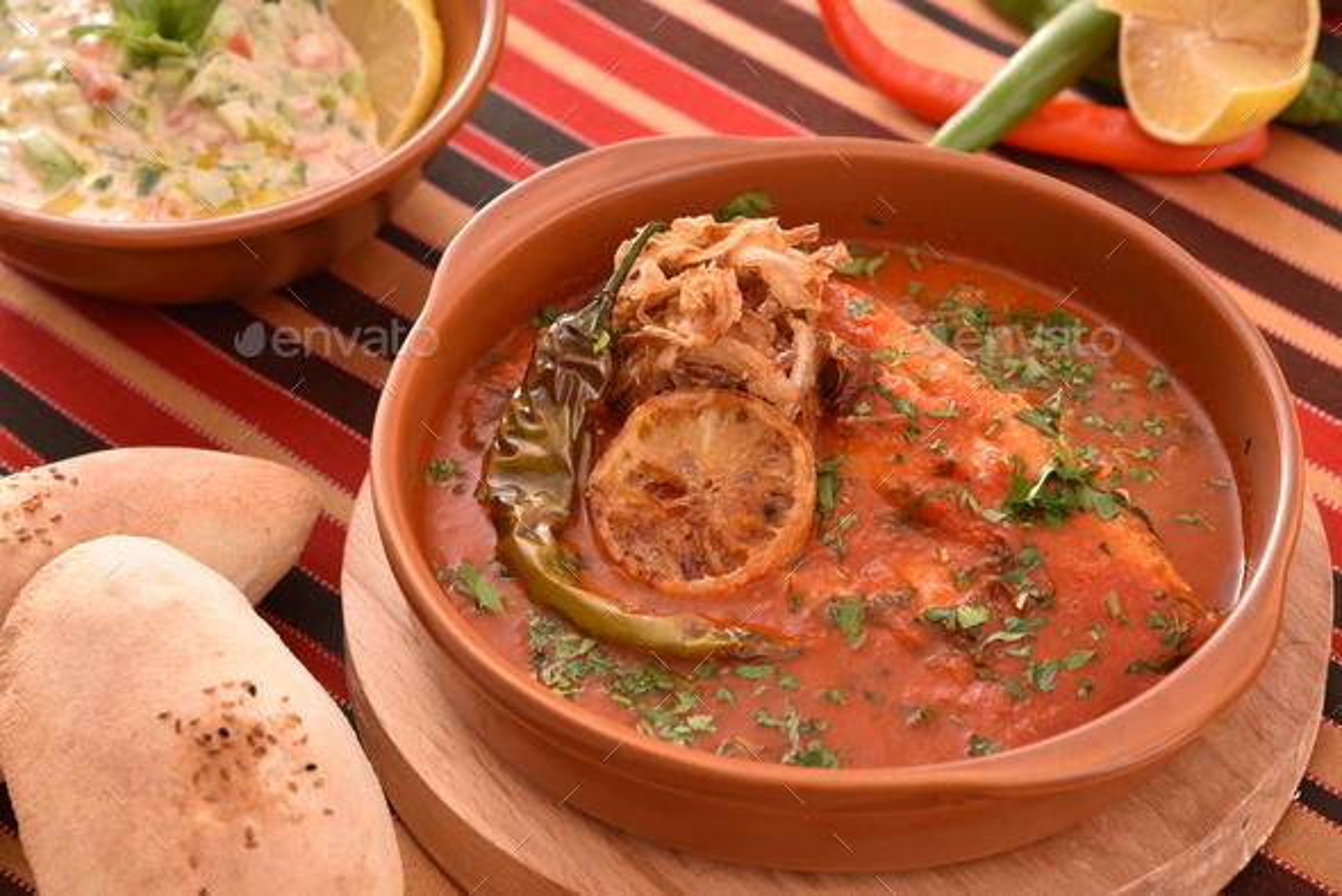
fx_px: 4475
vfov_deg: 11.4
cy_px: 448
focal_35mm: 120
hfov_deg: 17.1
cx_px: 671
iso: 200
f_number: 8
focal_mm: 120
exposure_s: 1/80
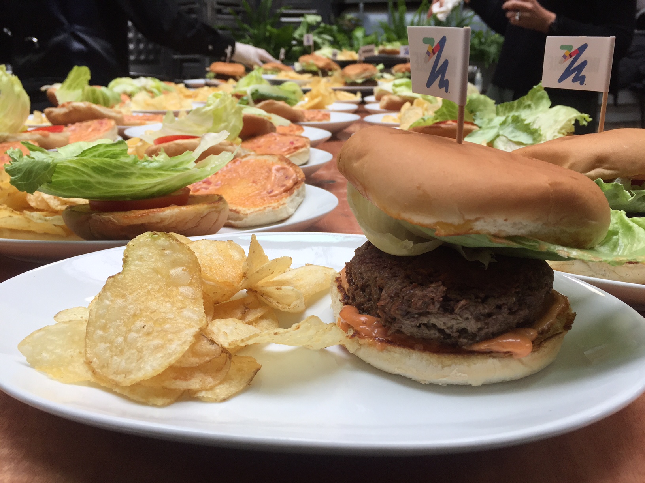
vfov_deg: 48.2
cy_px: 242
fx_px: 540
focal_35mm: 29
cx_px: 322
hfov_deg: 61.7
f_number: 2.2
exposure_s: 1/120
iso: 50
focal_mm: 4.15
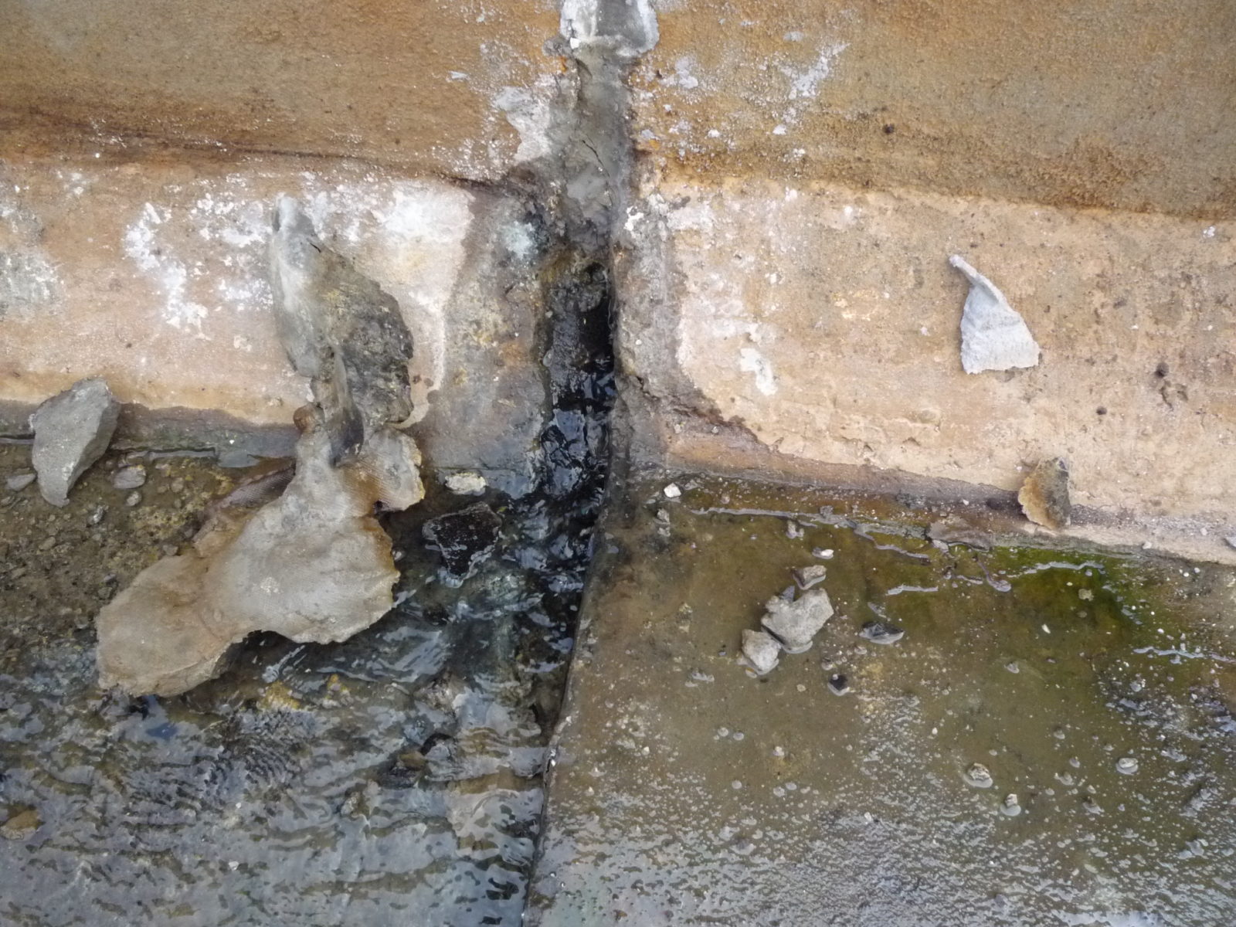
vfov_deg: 46.8
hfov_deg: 60.0
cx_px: 618
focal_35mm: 30
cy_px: 464
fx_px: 1071
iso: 400
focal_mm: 5.2
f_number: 3.3
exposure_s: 1/400
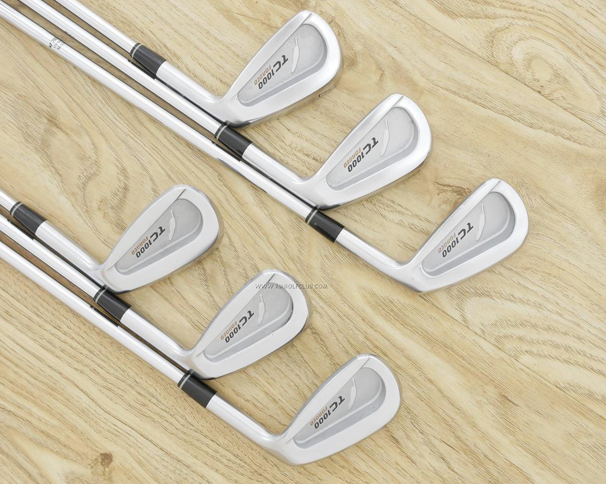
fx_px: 950
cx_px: 291
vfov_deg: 28.6
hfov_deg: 35.4
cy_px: 239
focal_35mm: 53
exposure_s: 1/40
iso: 1600
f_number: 4.5
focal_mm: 25
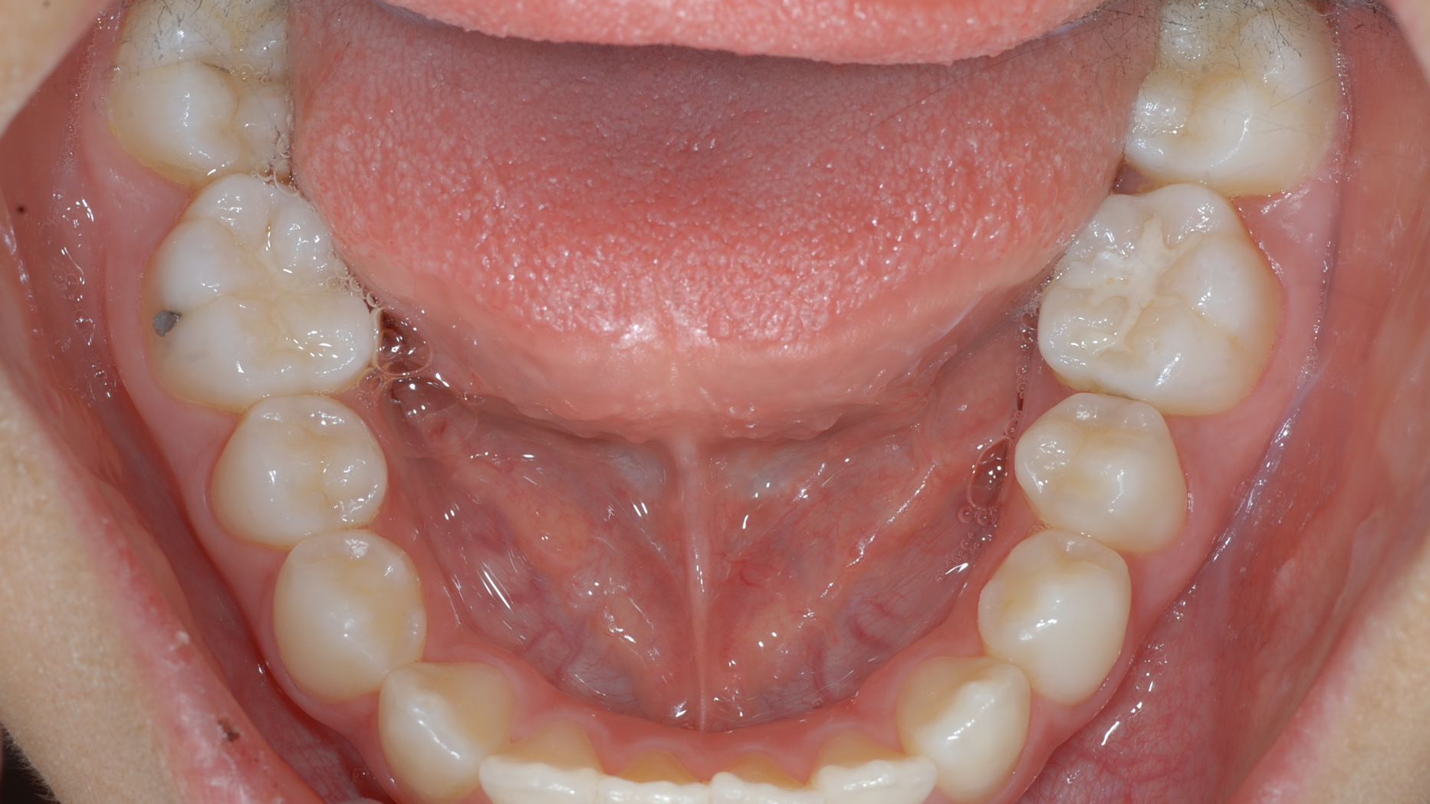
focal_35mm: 147
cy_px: 415
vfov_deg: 8.3
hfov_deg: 14.6
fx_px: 5574
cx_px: 699
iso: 100
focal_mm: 90
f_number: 25
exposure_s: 1/160
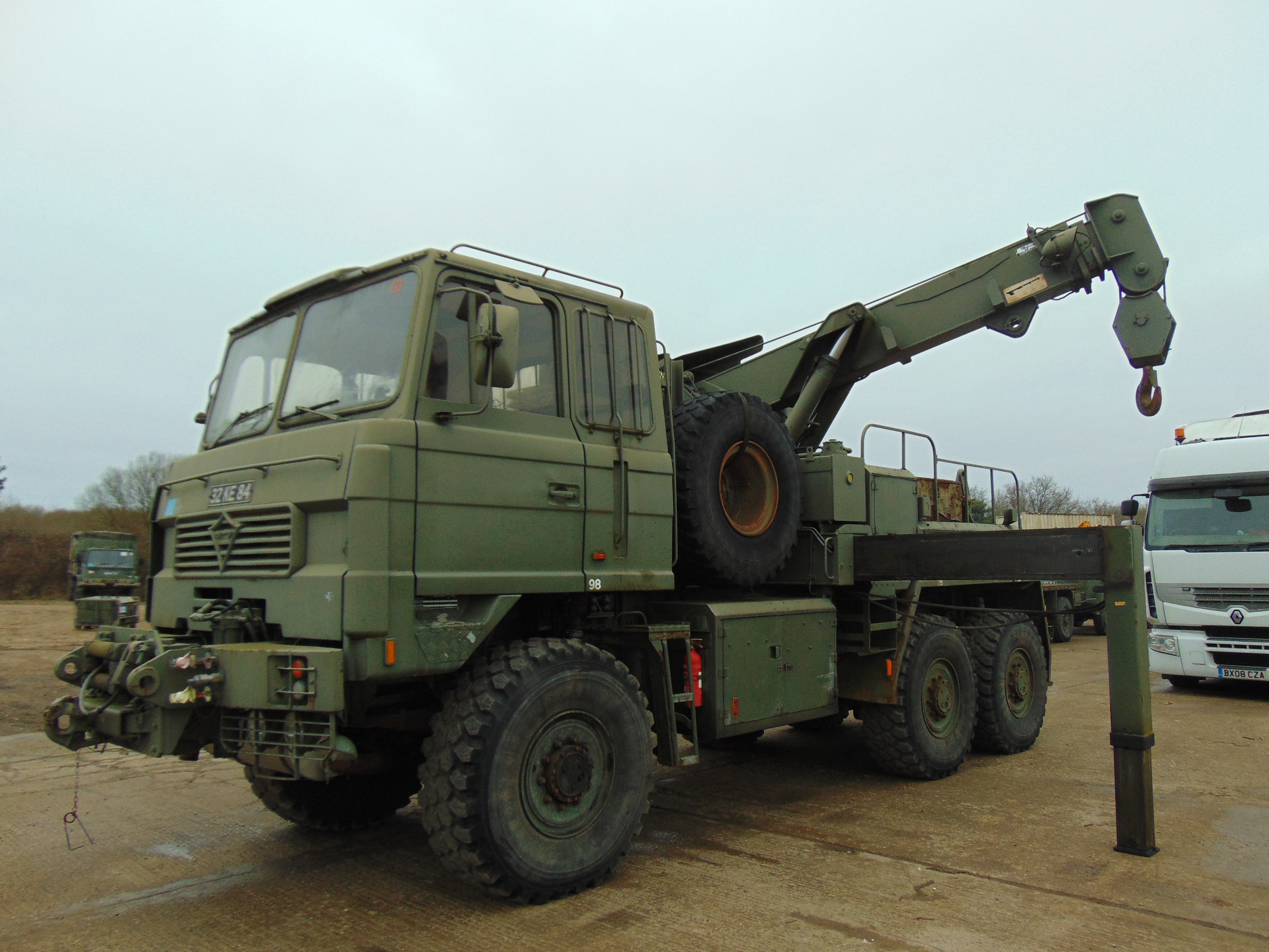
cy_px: 491
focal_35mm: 26
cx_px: 649
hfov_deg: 67.3
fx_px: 953
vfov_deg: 53.1
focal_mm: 4.5
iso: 80
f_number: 3
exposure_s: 1/125
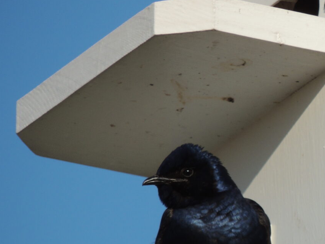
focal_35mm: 1800
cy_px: 211
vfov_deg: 0.8
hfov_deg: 1.1
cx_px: 242
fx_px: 16902
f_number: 5.9
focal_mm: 180
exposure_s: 1/1000
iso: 180
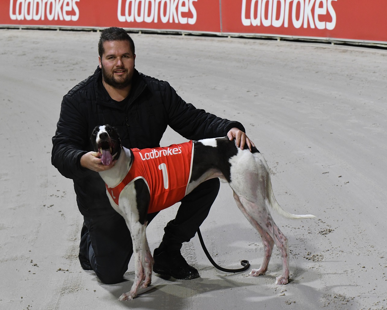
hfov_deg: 15.1
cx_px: 184
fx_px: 1461
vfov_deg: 12.1
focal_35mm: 128
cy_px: 155
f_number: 7.1
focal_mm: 75
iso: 3200
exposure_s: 1/200
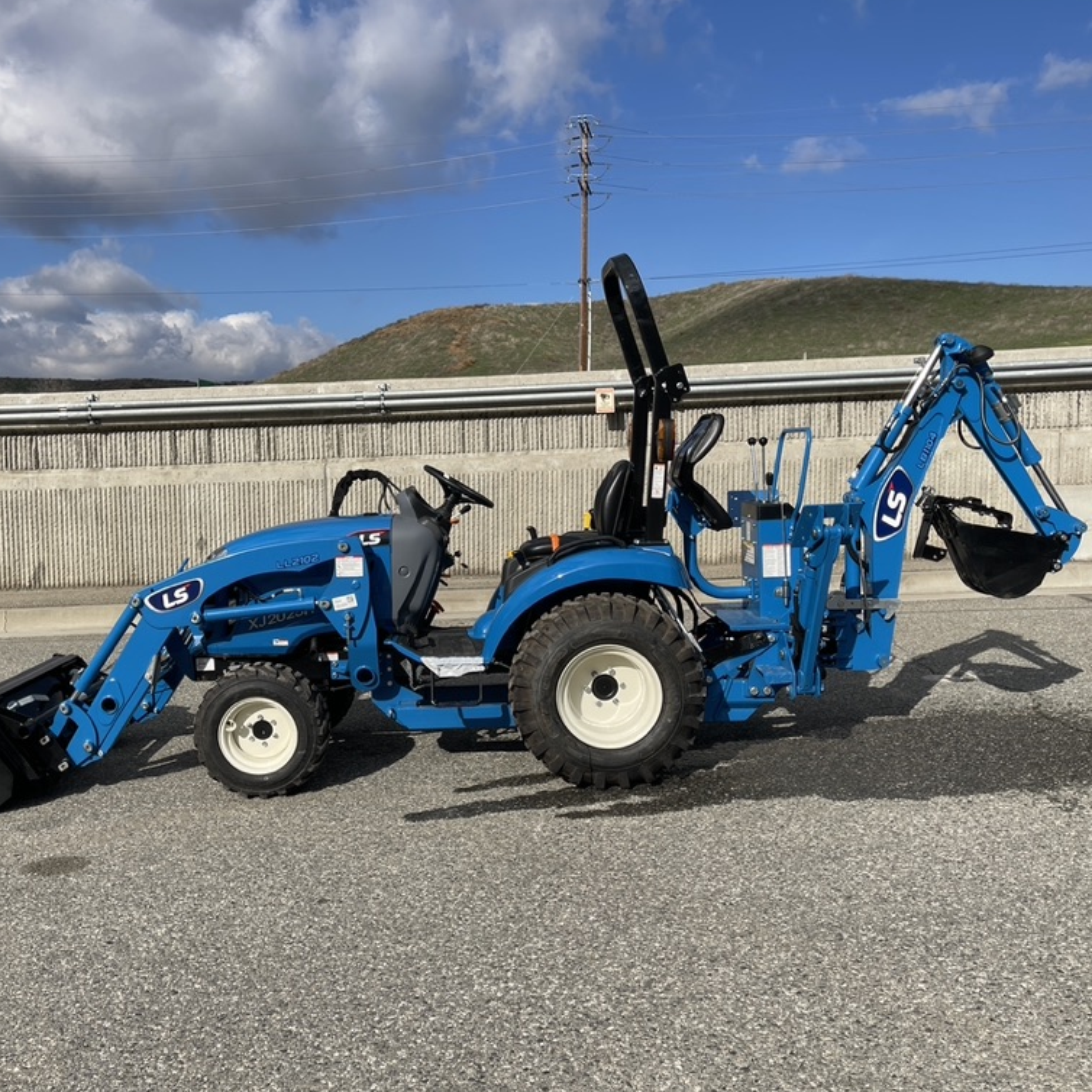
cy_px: 552
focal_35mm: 30
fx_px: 1071
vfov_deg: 54.0
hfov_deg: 53.9
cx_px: 474
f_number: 1.6
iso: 32
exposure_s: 1/5128
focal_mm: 5.1
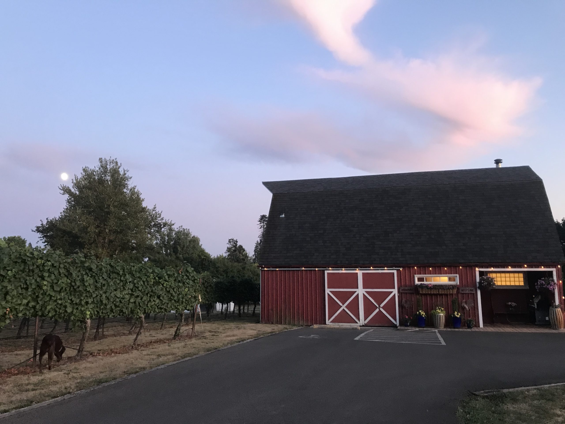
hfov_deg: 63.4
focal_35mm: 28
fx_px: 457
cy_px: 212
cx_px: 282
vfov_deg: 49.7
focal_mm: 3.99
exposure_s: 1/15
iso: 40
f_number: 1.8
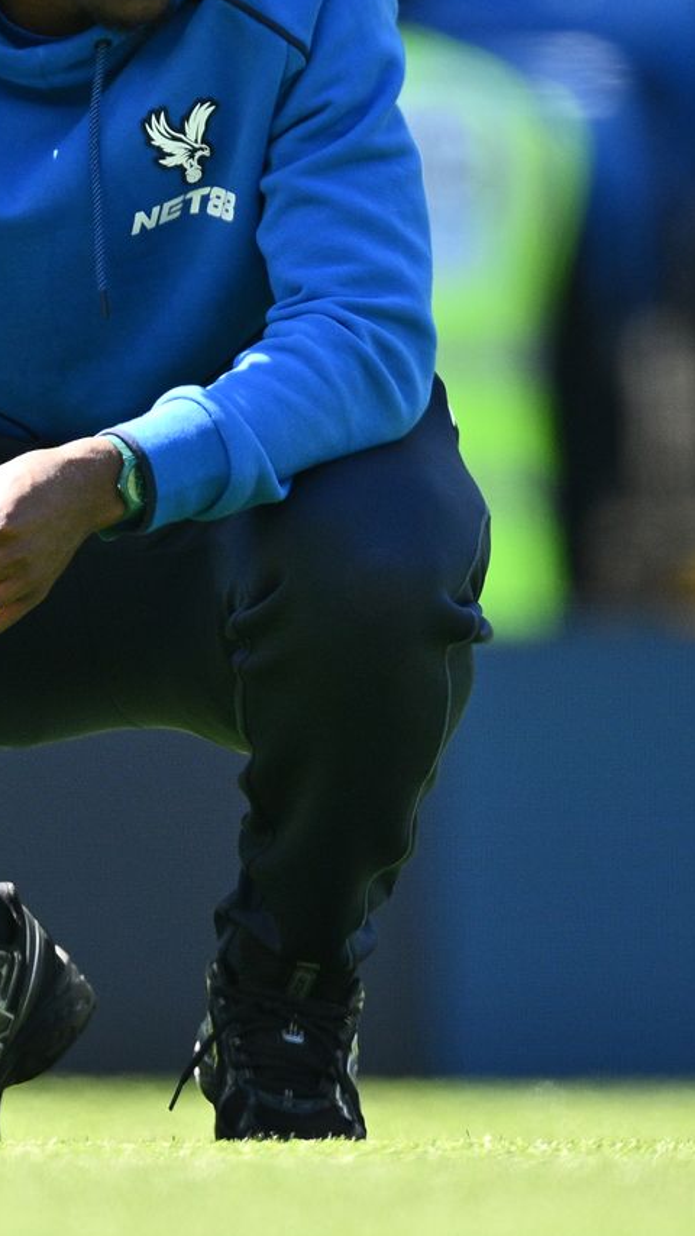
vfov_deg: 1.6
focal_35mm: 1321
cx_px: 54
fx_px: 43266
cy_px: 325
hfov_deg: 0.9
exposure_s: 1/800
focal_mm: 560
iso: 160
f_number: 4
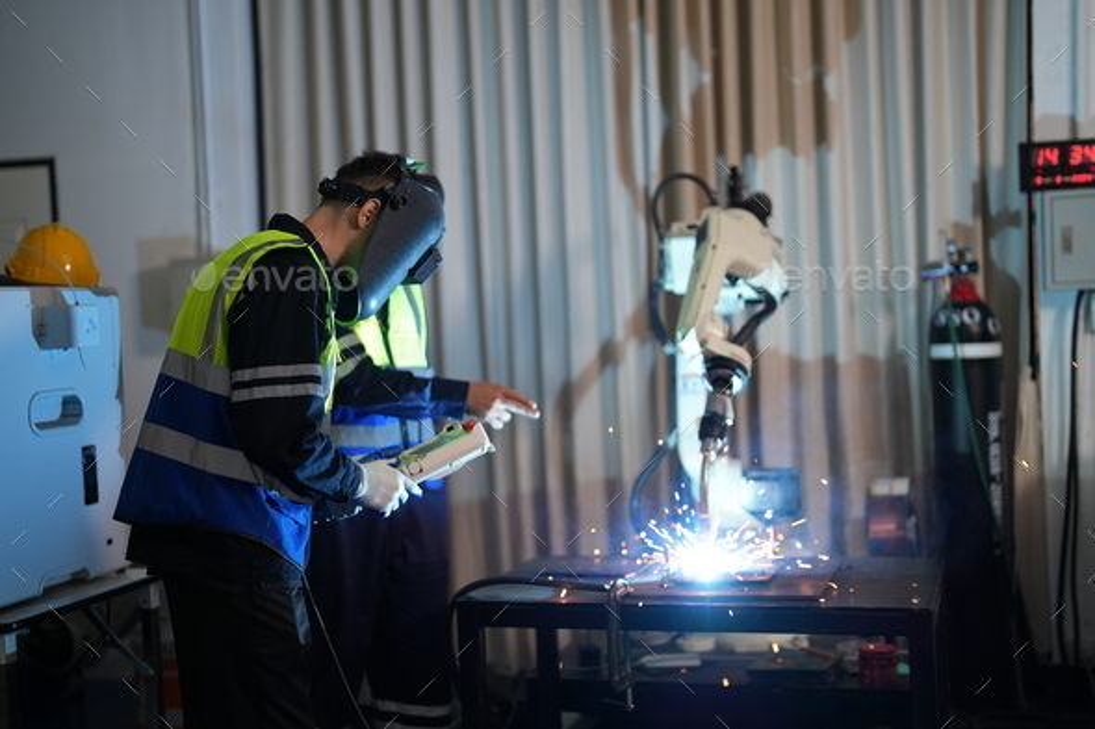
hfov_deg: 39.6
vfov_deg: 27.0
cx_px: 548
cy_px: 364
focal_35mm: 50
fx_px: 1520
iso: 125
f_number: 1.2
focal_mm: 50
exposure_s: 1/125
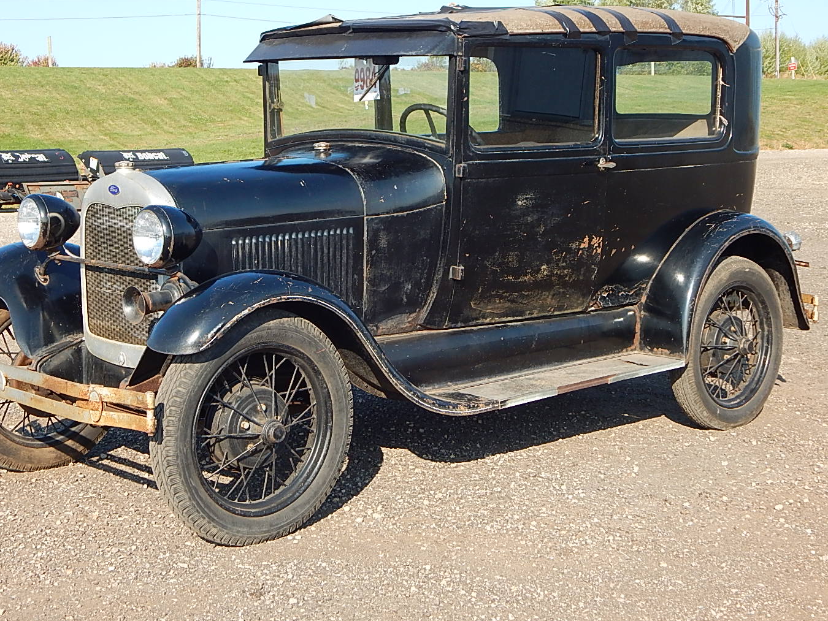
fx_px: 1531
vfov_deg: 22.9
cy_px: 267
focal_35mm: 64
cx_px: 353
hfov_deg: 30.2
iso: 125
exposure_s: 1/500
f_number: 3.8
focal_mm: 9.7
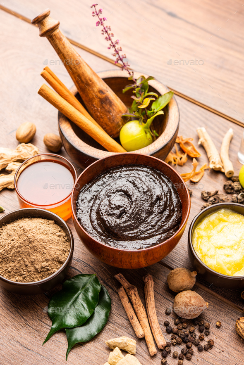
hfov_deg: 22.6
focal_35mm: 60
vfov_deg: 33.4
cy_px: 182
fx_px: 609
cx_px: 122
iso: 100
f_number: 6.3
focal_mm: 60
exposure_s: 1/125
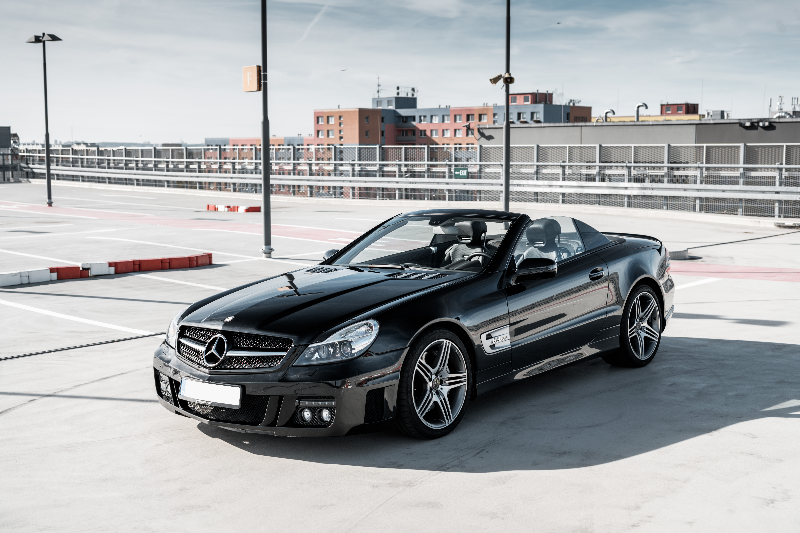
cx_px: 400
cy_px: 266
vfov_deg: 28.1
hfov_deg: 41.1
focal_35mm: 48
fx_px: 1067
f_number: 4.5
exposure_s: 1/160
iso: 64
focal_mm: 48
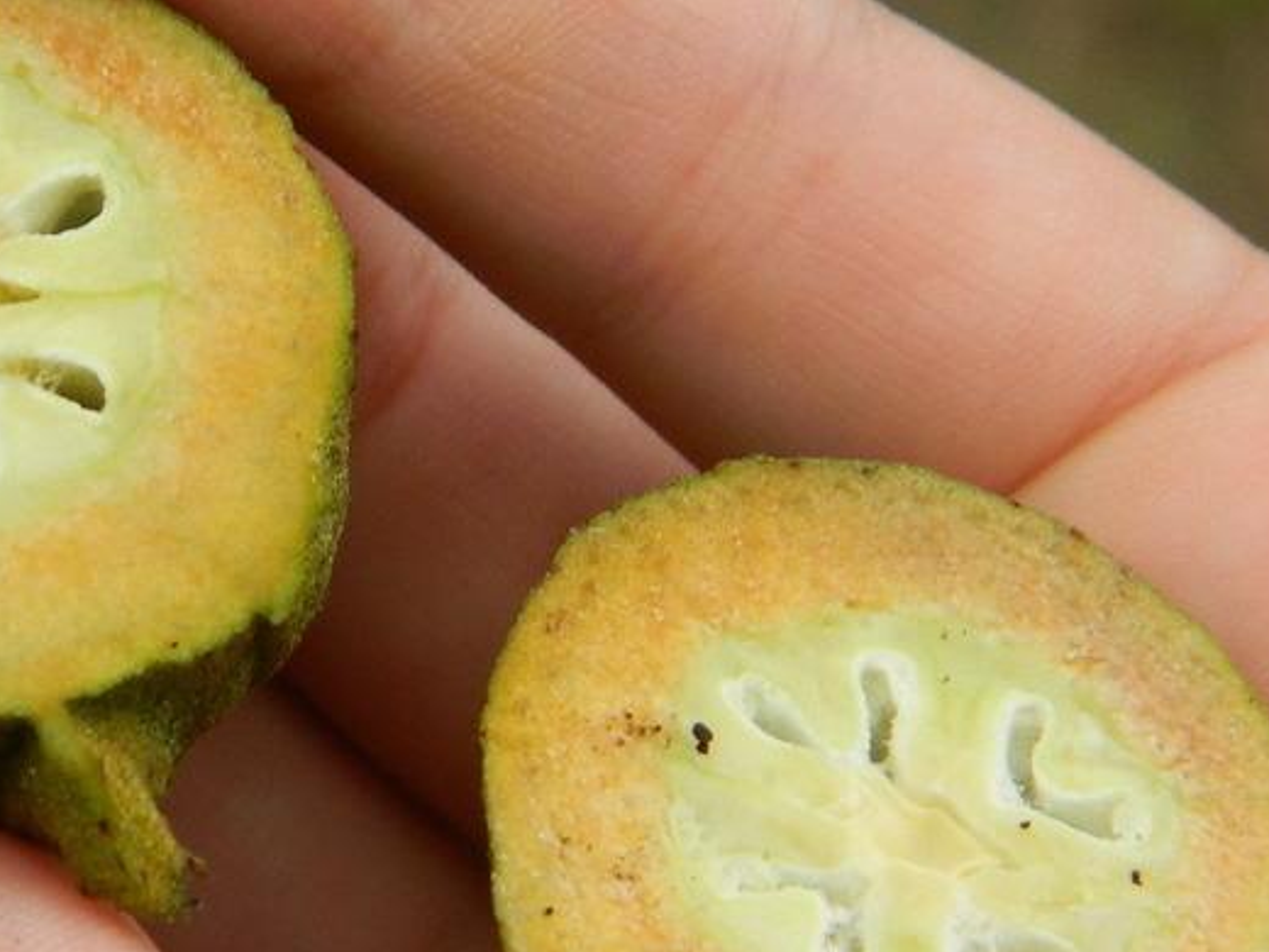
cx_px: 225
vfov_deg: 7.5
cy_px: 561
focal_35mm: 198
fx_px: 7259
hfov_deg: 10.0
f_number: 4.5
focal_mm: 18.6
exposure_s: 1/125
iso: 80
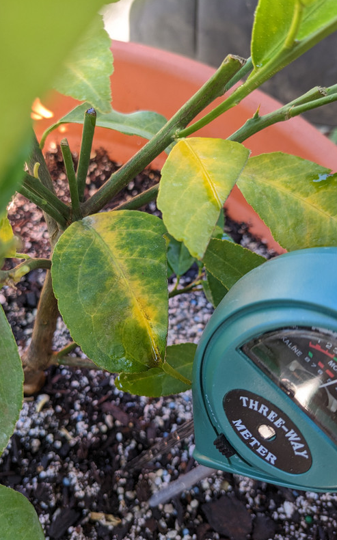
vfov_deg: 64.7
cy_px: 270
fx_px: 427
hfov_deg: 43.1
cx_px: 161
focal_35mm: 29
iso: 51
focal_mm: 4.38
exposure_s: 1/73.3
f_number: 1.73
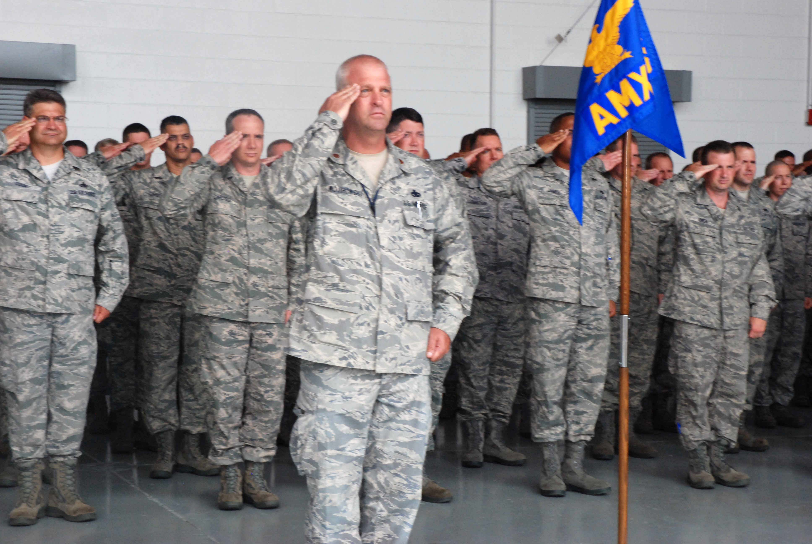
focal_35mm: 75
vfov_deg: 18.2
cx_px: 406
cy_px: 272
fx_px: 1694
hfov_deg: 27.0
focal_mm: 50
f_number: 13
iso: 800
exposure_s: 1/200
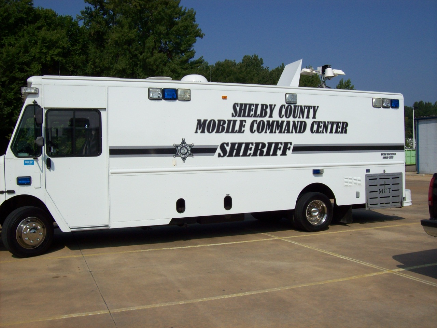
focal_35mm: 36
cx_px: 218
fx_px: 454
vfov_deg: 39.7
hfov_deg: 51.4
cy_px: 164
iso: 80
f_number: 4.8
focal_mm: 6
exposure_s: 1/1401
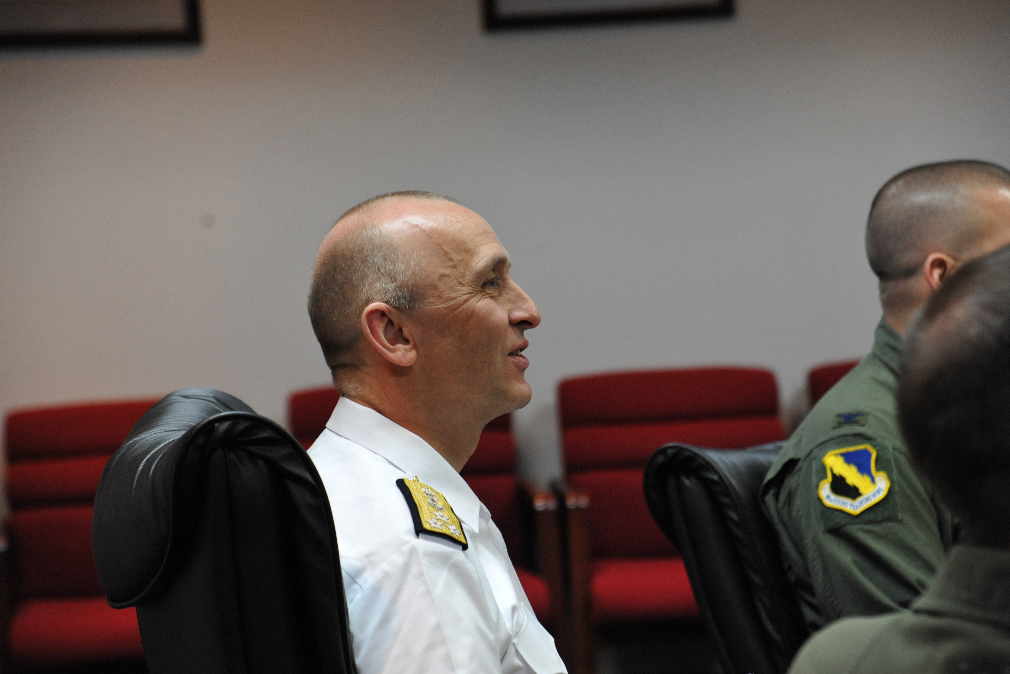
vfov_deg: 12.9
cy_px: 334
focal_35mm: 106
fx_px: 2974
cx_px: 506
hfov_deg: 19.3
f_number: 5
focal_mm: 105
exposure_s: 1/160
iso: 3200
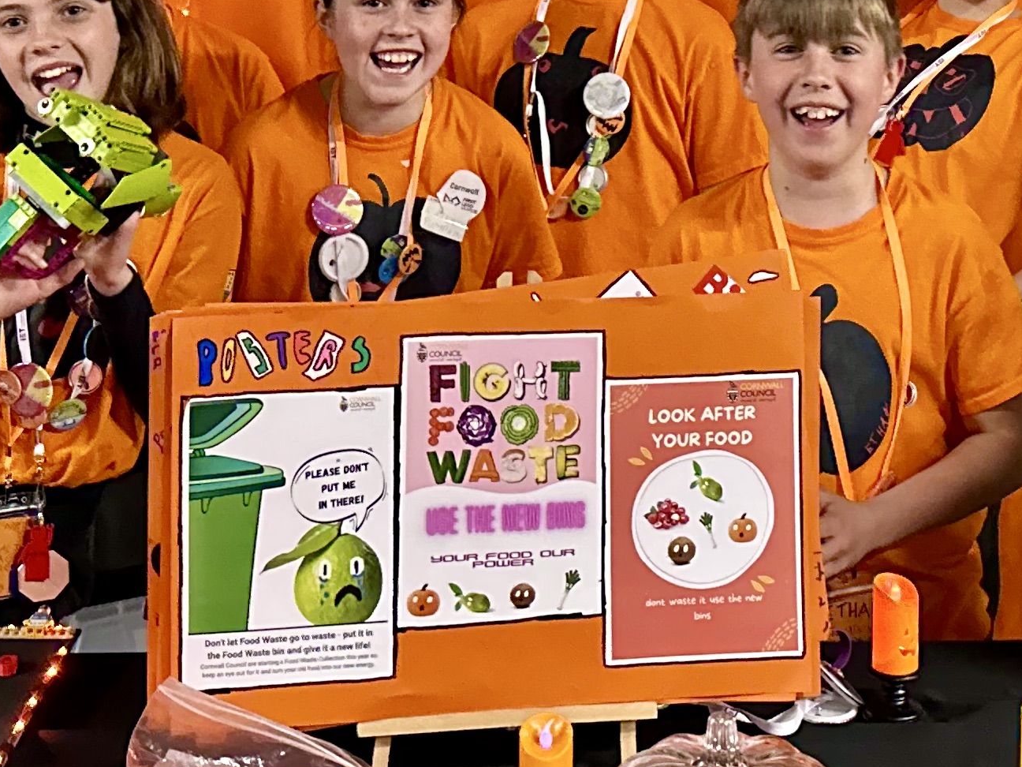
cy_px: 203
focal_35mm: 55
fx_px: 1624
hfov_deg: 34.8
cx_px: 625
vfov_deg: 26.3
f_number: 1.78
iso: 800
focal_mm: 6.86
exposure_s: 1/33
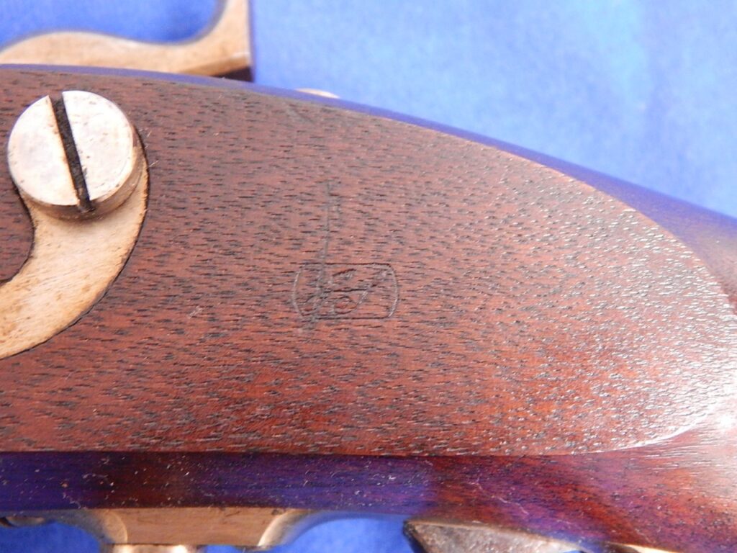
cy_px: 276
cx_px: 368
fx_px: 916
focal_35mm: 43
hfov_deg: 43.9
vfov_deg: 33.6
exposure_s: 1/8
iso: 800
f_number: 3.6
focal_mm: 7.7
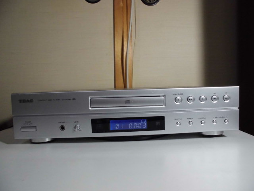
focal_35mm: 26
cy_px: 96
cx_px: 127
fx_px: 191
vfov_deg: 53.1
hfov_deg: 67.3
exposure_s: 1/40
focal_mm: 4.6
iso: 400
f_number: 3.5
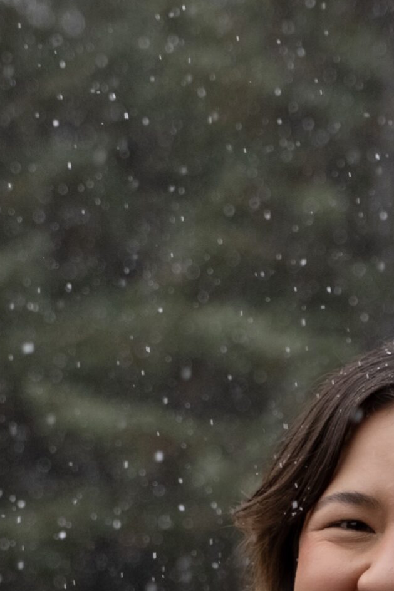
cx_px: 409
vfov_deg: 11.3
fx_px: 2939
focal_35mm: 179
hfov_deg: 7.6
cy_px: 677
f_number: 2.8
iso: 500
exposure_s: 1/400
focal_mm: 44.1
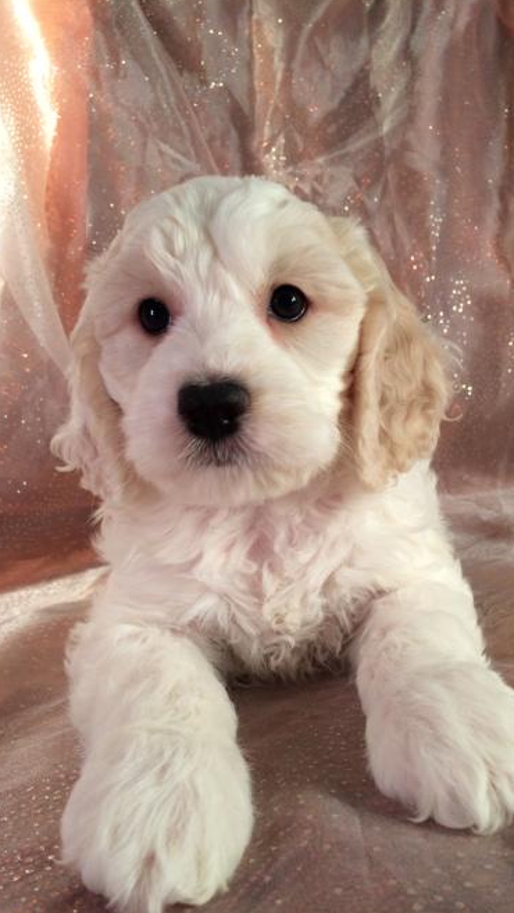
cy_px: 456
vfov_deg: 61.0
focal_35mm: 32
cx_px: 310
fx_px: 776
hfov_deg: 36.5
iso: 40
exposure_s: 1/60
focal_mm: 4.15
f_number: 2.2
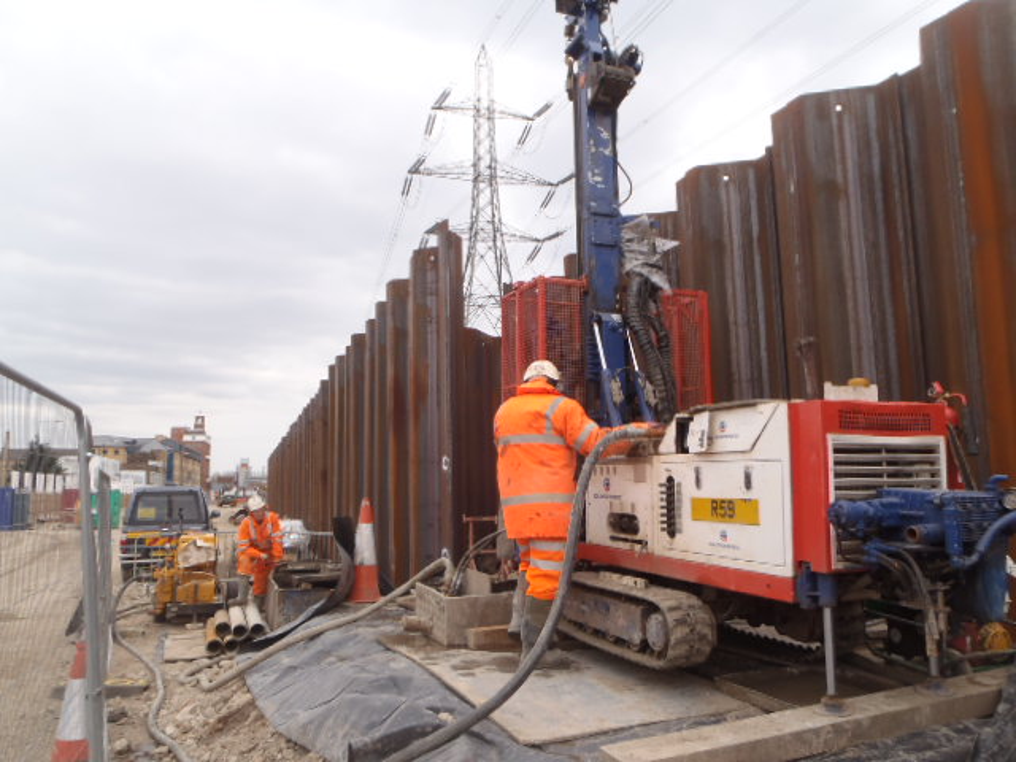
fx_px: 822
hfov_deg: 63.4
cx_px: 508
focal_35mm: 28
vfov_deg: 49.7
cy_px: 381
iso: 80
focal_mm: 5
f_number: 4.5
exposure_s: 1/200
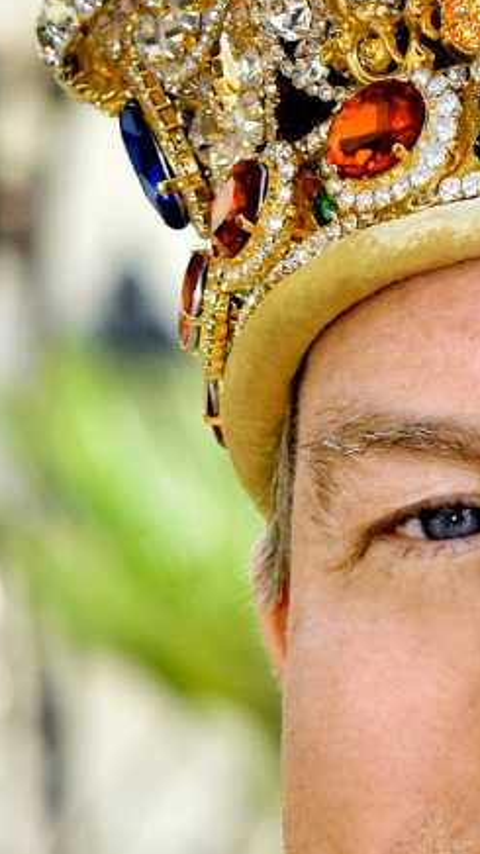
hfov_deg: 2.3
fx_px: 11707
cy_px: 1230
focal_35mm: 517
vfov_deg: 4.2
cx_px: 661
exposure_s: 1/320
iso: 250
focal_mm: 70
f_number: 5
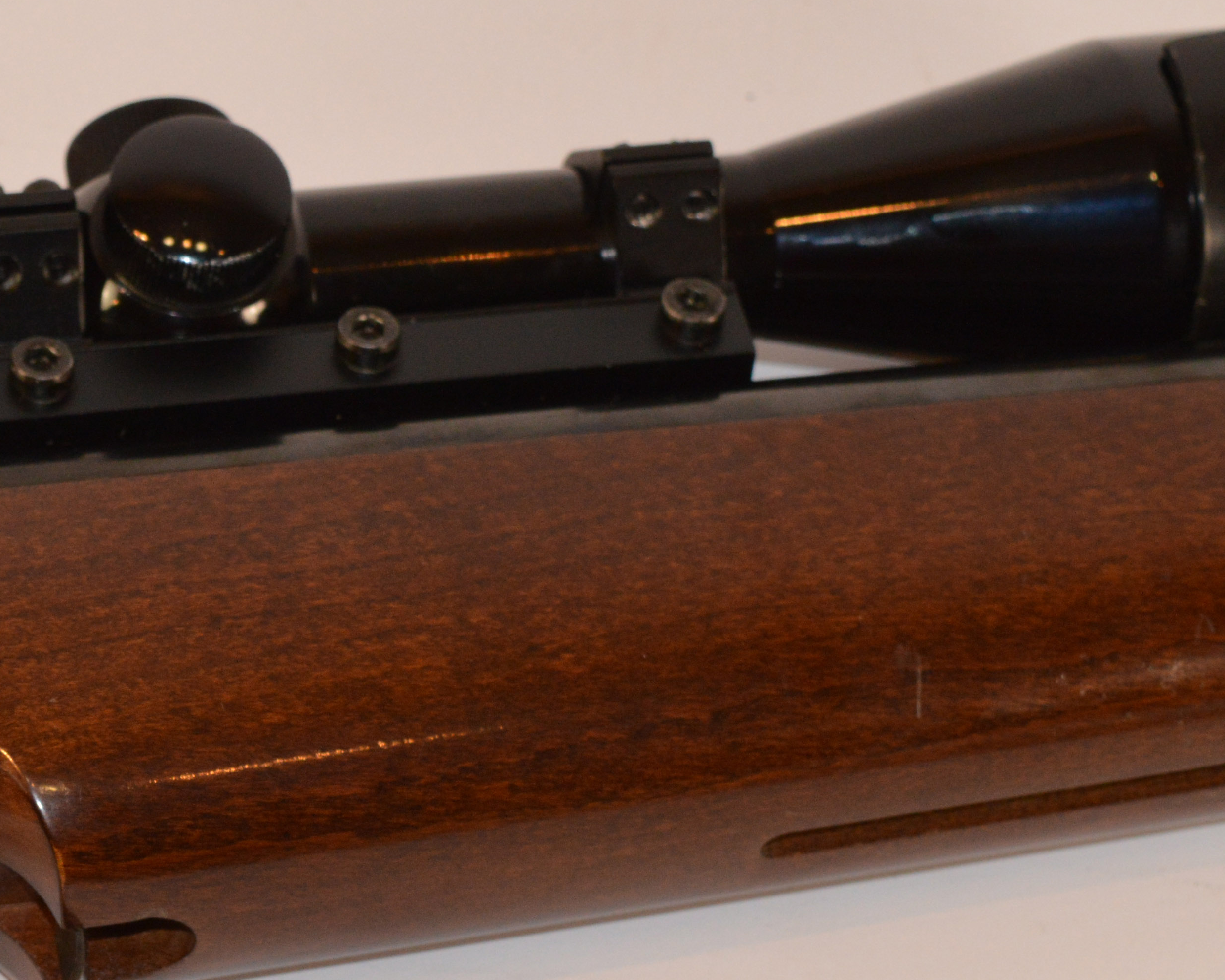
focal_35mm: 157
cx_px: -78
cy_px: 848
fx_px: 5692
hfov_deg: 12.1
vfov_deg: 9.8
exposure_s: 1/200
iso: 800
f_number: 7.1
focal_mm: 46
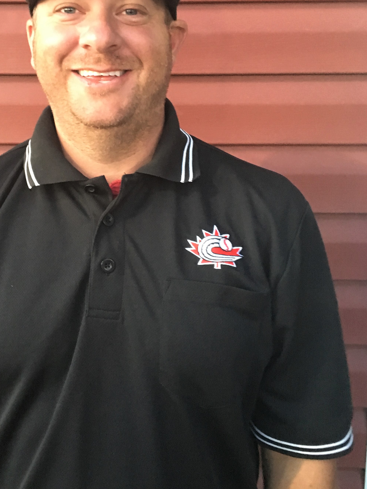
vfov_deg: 45.5
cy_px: 194
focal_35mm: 41
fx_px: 579
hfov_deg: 34.7
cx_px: 110
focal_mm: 4.15
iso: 320
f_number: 2.2
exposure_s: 1/15
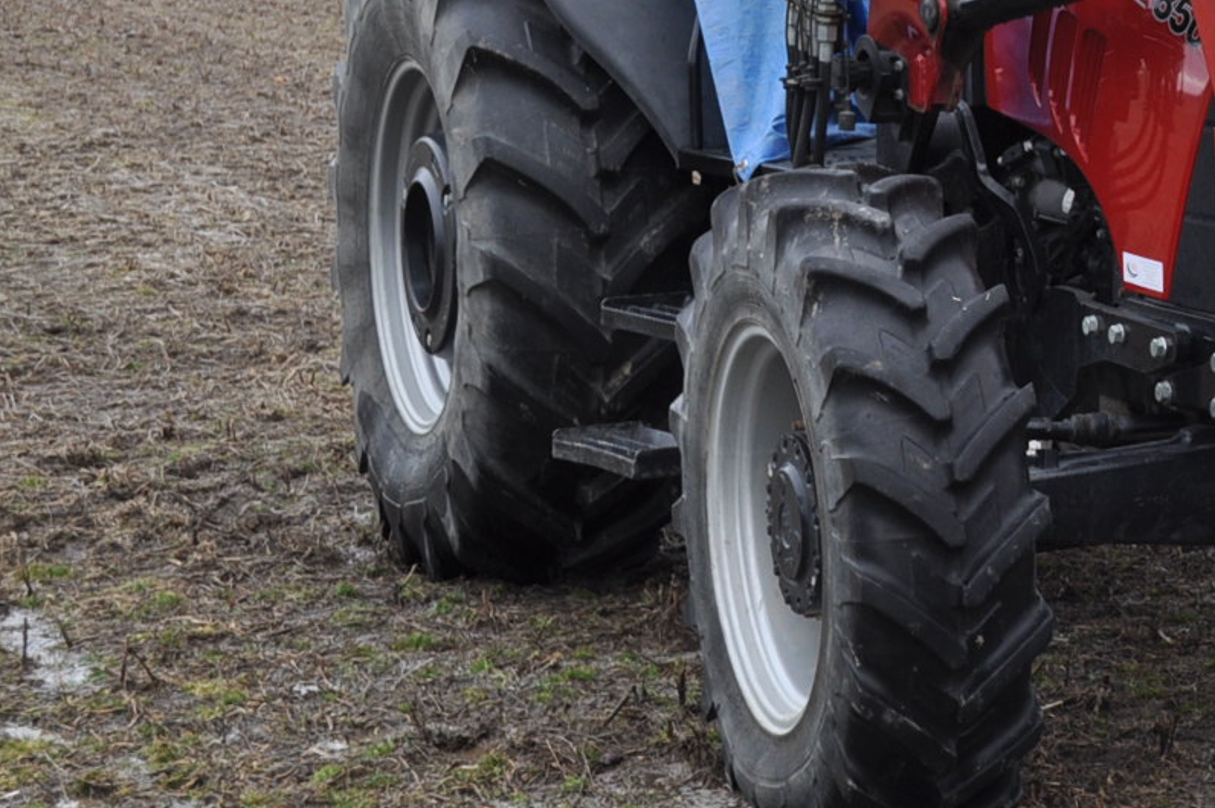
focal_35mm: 105
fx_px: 3540
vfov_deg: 13.0
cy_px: 234
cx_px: 1583
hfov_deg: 18.2
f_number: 6.3
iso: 200
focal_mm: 26
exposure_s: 1/160
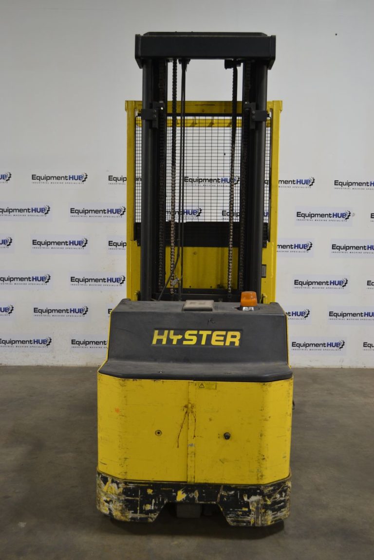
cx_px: 187
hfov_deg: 36.9
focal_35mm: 36
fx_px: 561
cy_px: 280
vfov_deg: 53.1
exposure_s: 1/40
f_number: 4
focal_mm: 24
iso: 400
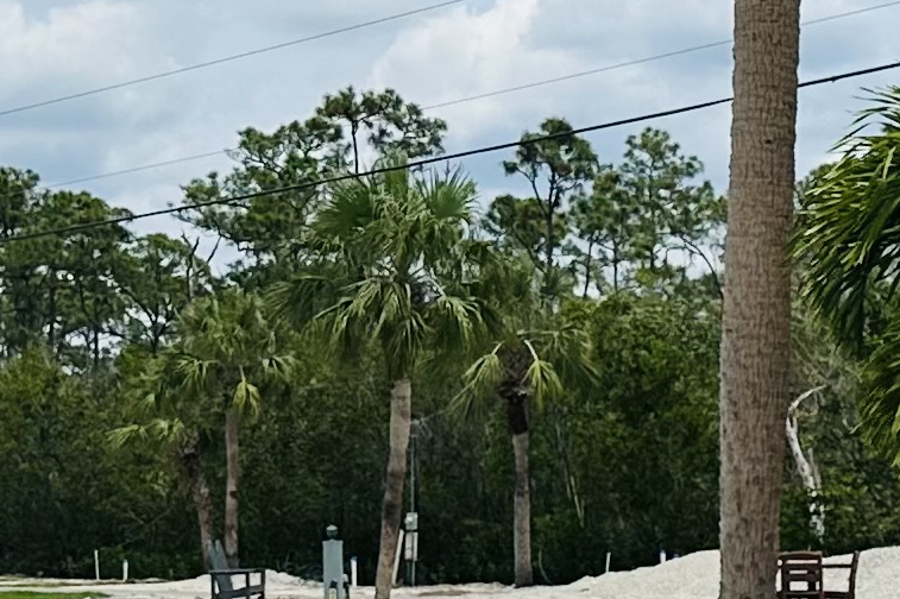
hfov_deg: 15.4
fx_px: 3323
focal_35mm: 133
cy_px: 158
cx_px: 479
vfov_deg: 10.3
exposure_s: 1/9709
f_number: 1.78
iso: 80
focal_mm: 6.86
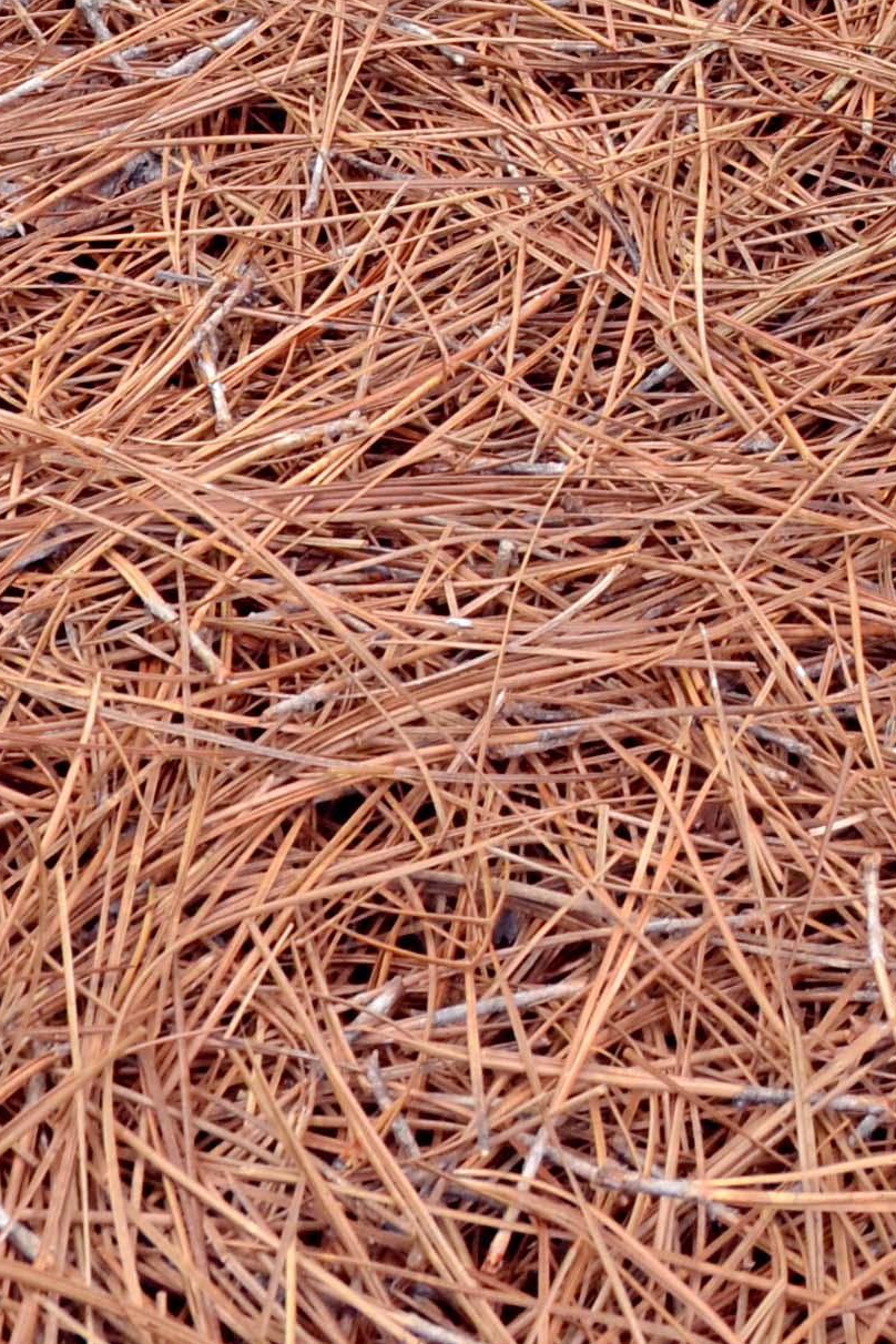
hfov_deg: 13.0
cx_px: 1050
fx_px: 3846
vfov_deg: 17.7
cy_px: -681
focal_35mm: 103
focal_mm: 17
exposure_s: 1/125
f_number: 5.6
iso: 360
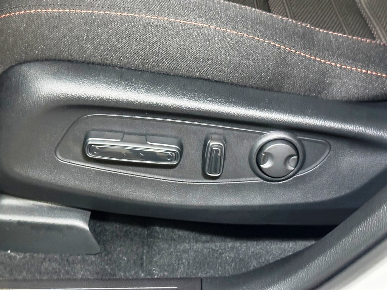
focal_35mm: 48
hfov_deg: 39.7
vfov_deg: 30.3
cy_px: 145
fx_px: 537
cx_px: 194
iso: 640
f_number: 1.78
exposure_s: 1/30
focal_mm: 6.86
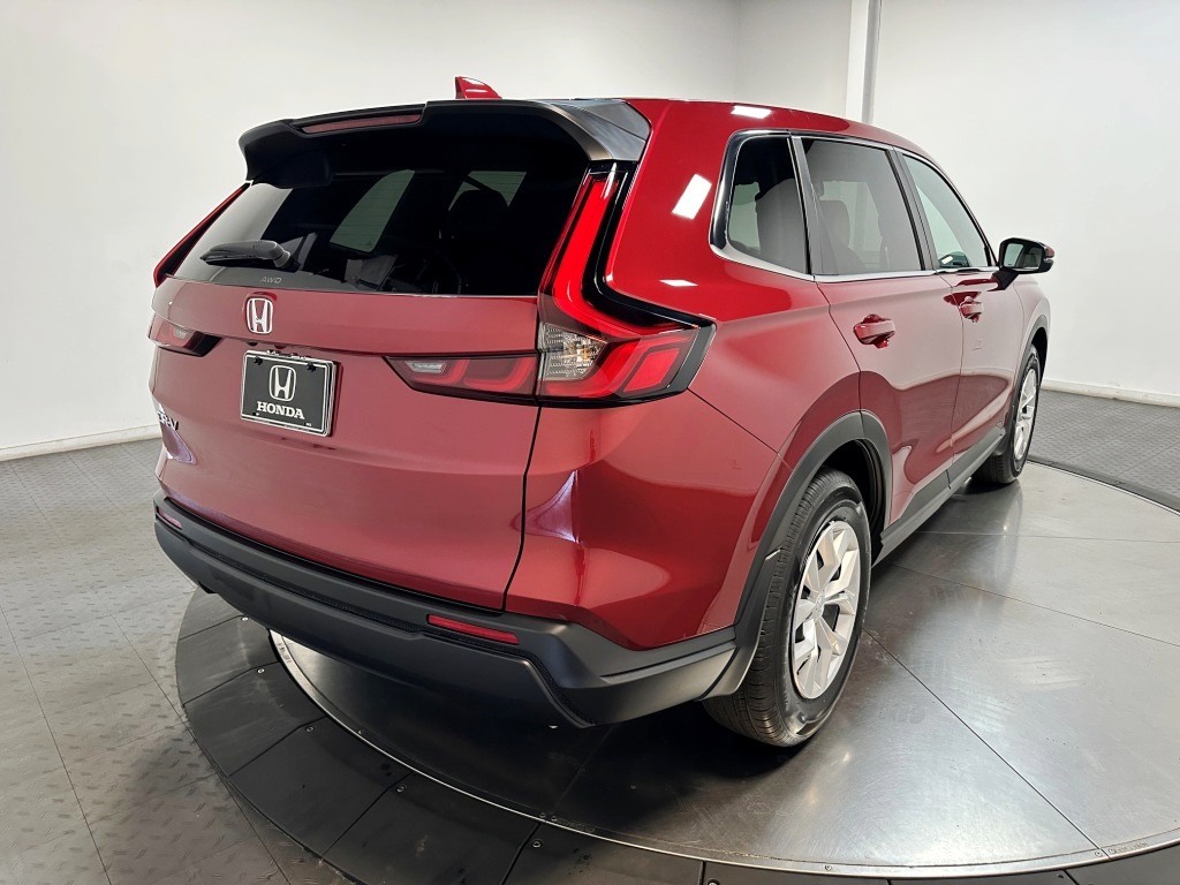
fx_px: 818
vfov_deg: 56.8
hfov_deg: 71.6
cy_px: 442
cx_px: 590
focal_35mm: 24
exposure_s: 1/60
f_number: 1.78
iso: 500
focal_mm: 6.86
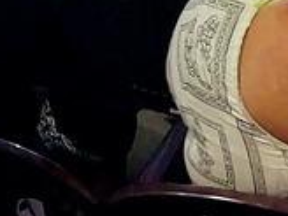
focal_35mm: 140
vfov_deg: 9.9
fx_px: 1165
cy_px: -205
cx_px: -126
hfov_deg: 13.4
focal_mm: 5.06
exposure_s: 1/25
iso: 800
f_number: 1.8
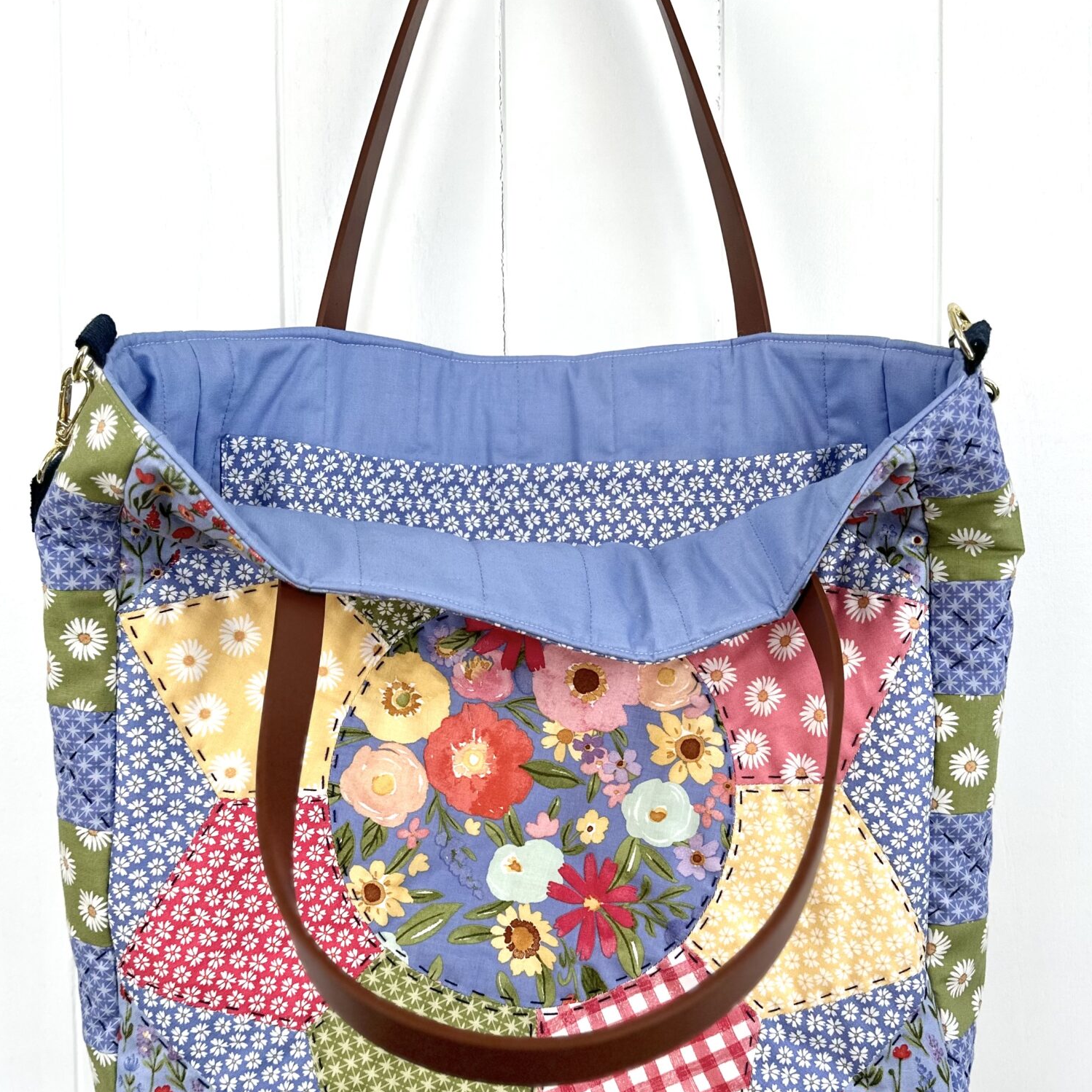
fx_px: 1035
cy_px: 585
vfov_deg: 55.6
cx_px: 551
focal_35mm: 29
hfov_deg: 55.6
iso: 80
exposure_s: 1/429
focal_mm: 6.86
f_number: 1.78
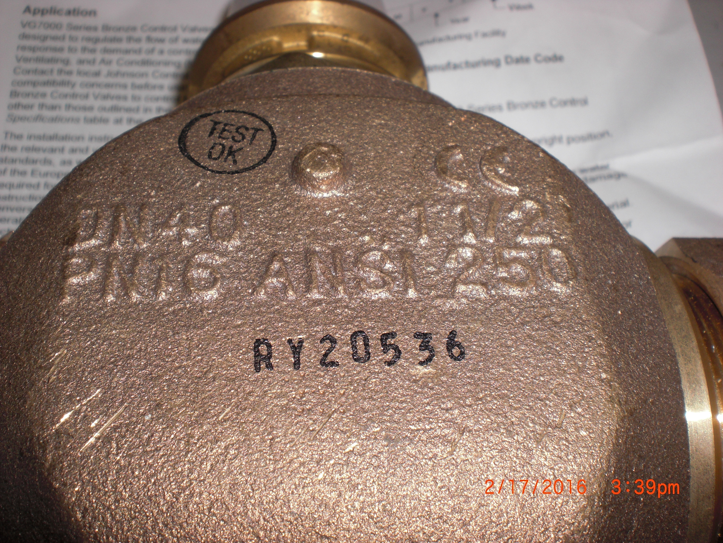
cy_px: 272
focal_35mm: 38
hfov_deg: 49.0
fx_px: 794
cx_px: 362
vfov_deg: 37.7
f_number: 5.6
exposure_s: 1/60
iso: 64
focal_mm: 6.3
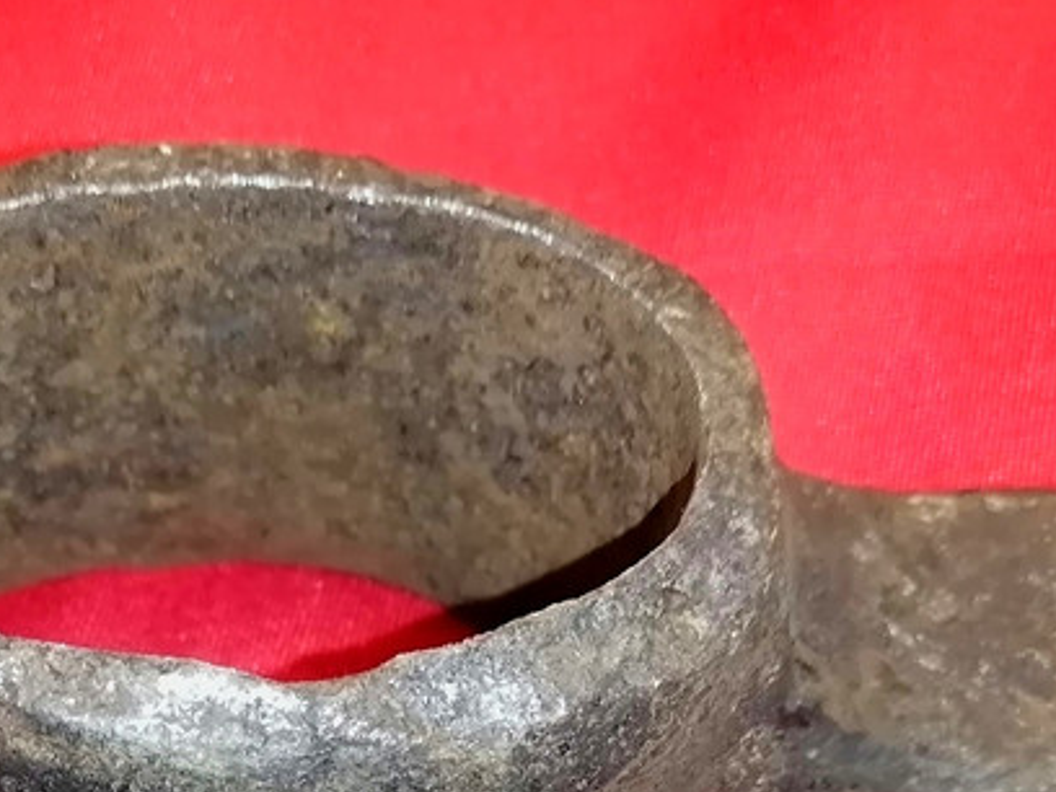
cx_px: 268
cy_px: 1015
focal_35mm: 68
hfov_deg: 28.2
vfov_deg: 19.9
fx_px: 2074
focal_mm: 3.62
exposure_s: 1/33.3
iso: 200
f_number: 1.8
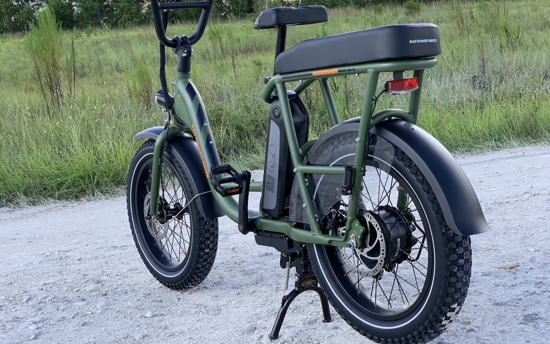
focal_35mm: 56
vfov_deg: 23.1
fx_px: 839
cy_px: 136
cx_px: 272
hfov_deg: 36.3
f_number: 2.4
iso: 16
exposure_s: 1/358
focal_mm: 6
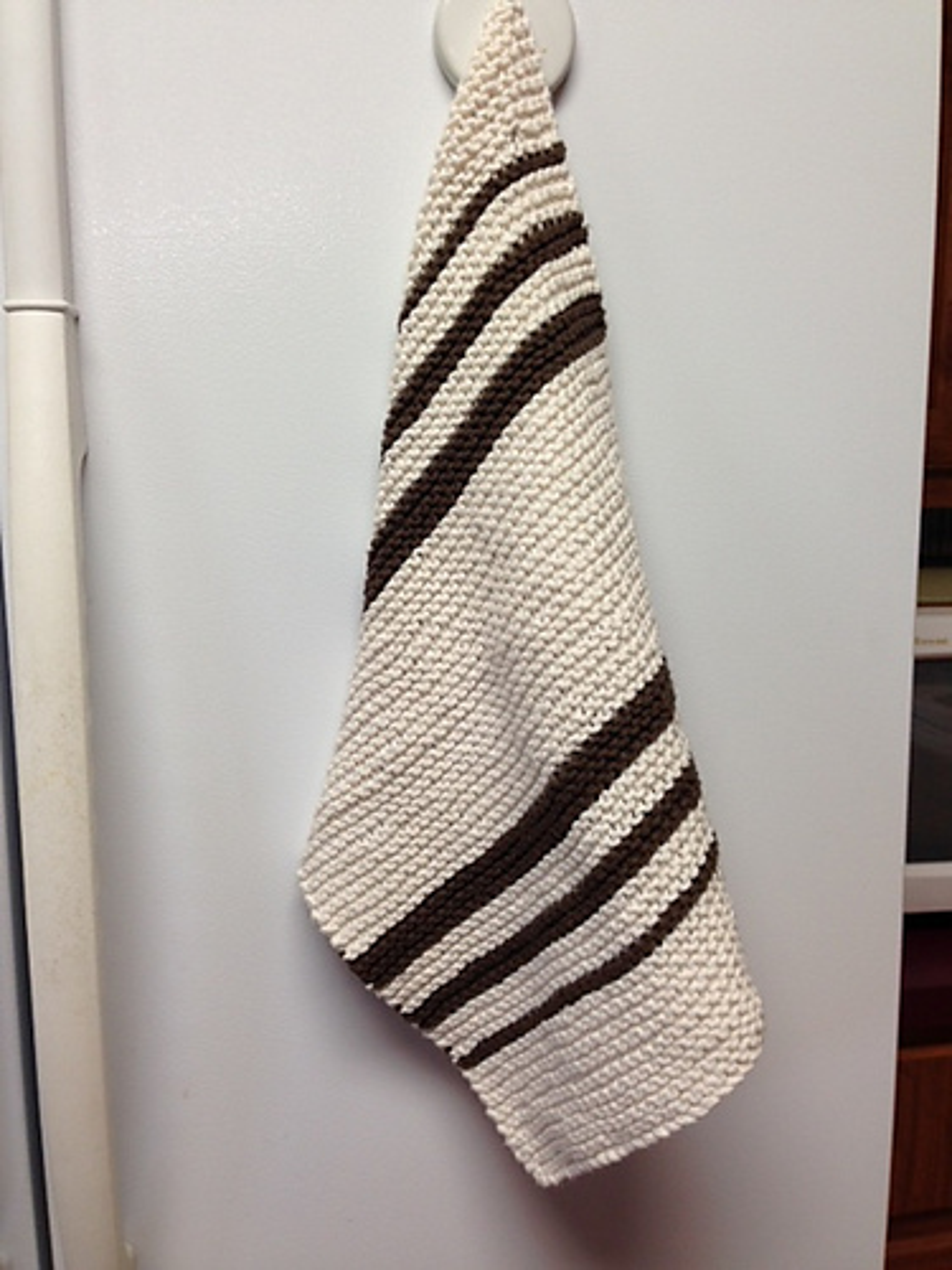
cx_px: 476
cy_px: 635
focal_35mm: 33
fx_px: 1210
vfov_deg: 55.4
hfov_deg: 42.9
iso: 50
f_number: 2.4
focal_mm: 4.12
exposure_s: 1/40
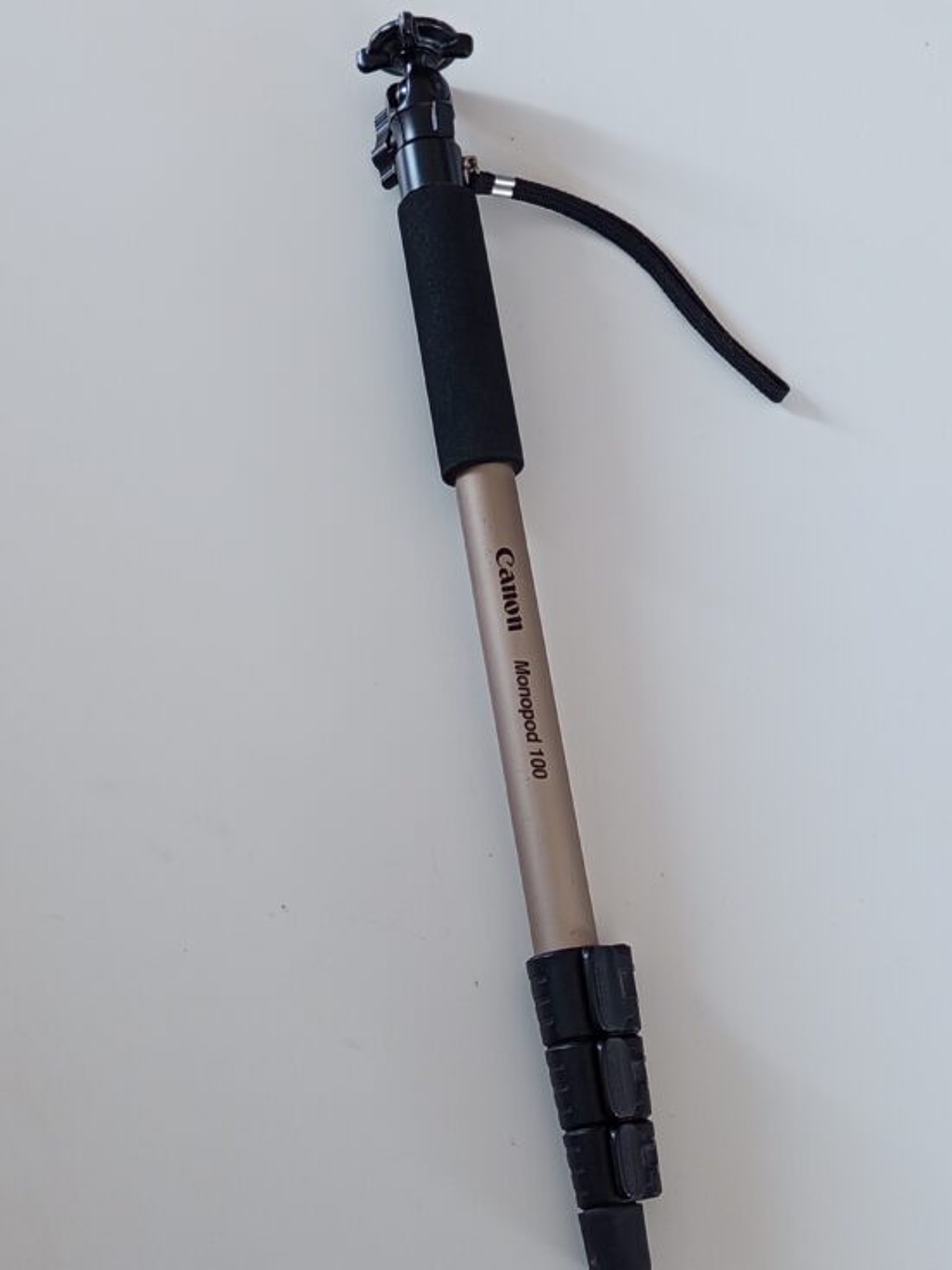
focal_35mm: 52
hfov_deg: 28.0
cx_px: 476
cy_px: 635
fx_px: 1907
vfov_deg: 36.8
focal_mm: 5.24
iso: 248
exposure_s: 1/100
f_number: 1.7
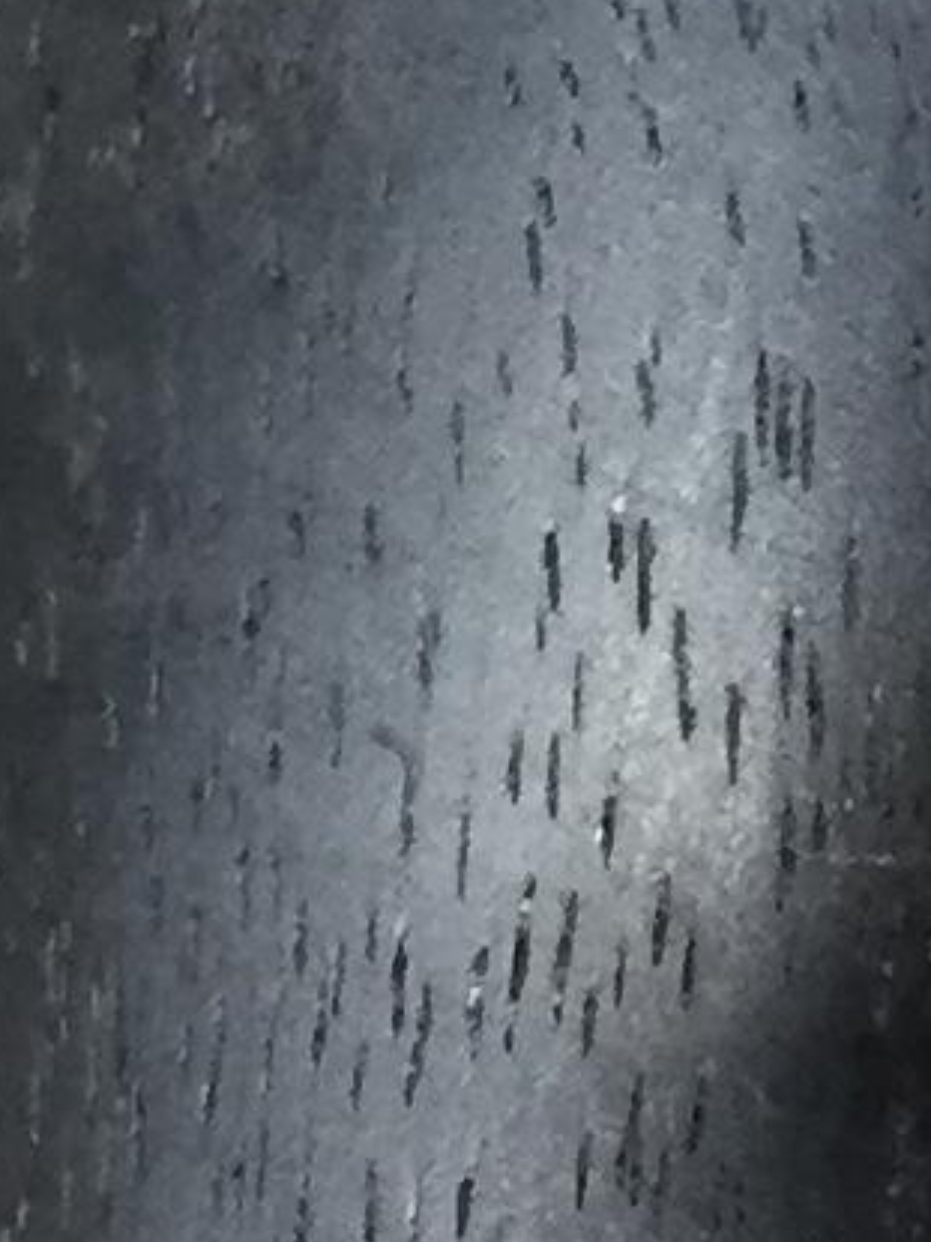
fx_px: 8180
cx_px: 1251
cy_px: -614
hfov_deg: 6.5
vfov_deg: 8.5
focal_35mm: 228
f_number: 2.2
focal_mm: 4.15
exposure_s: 1/33
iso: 160
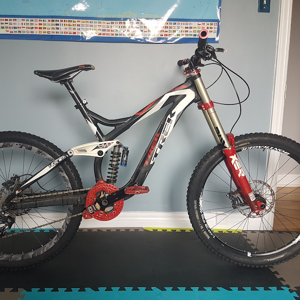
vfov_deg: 52.5
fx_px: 304
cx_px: 132
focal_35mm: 31
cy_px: 151
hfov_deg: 52.4
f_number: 1.7
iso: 100
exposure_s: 1/50
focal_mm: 4.2
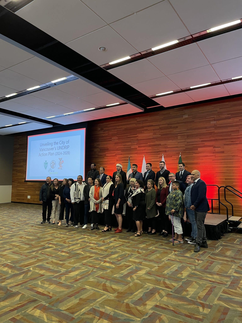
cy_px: 162
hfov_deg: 53.1
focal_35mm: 26
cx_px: 121
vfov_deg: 67.3
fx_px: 242
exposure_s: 1/60
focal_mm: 4.2
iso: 100
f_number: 1.6
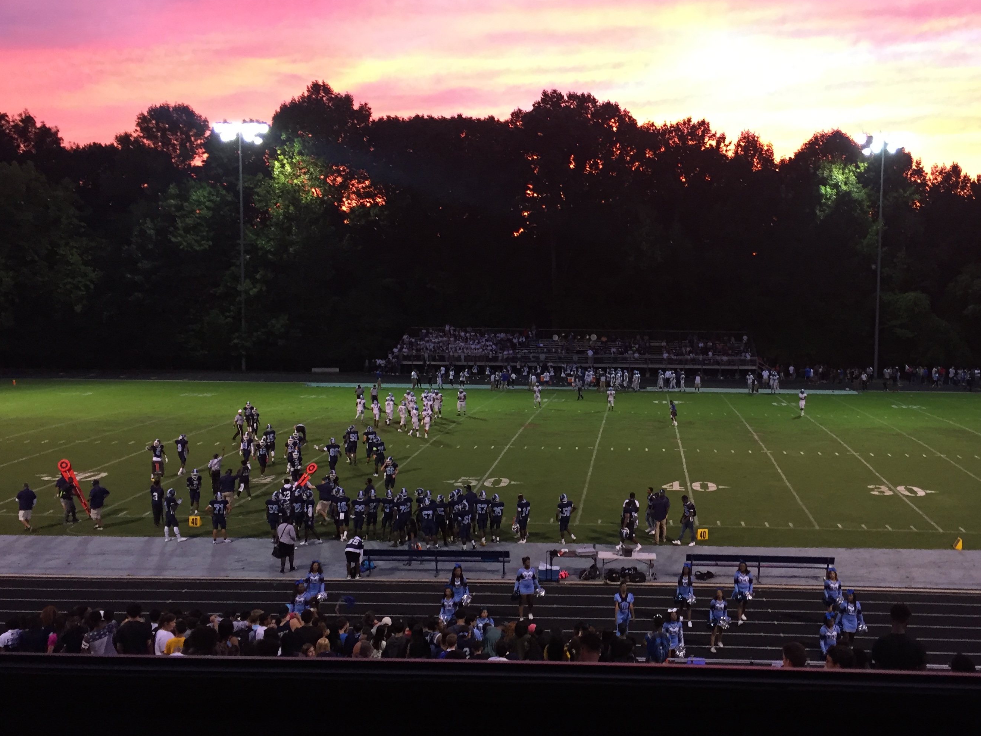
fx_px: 1020
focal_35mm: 36
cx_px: 596
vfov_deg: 39.7
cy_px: 359
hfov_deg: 51.0
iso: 100
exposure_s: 1/30
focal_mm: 4.15
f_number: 2.2
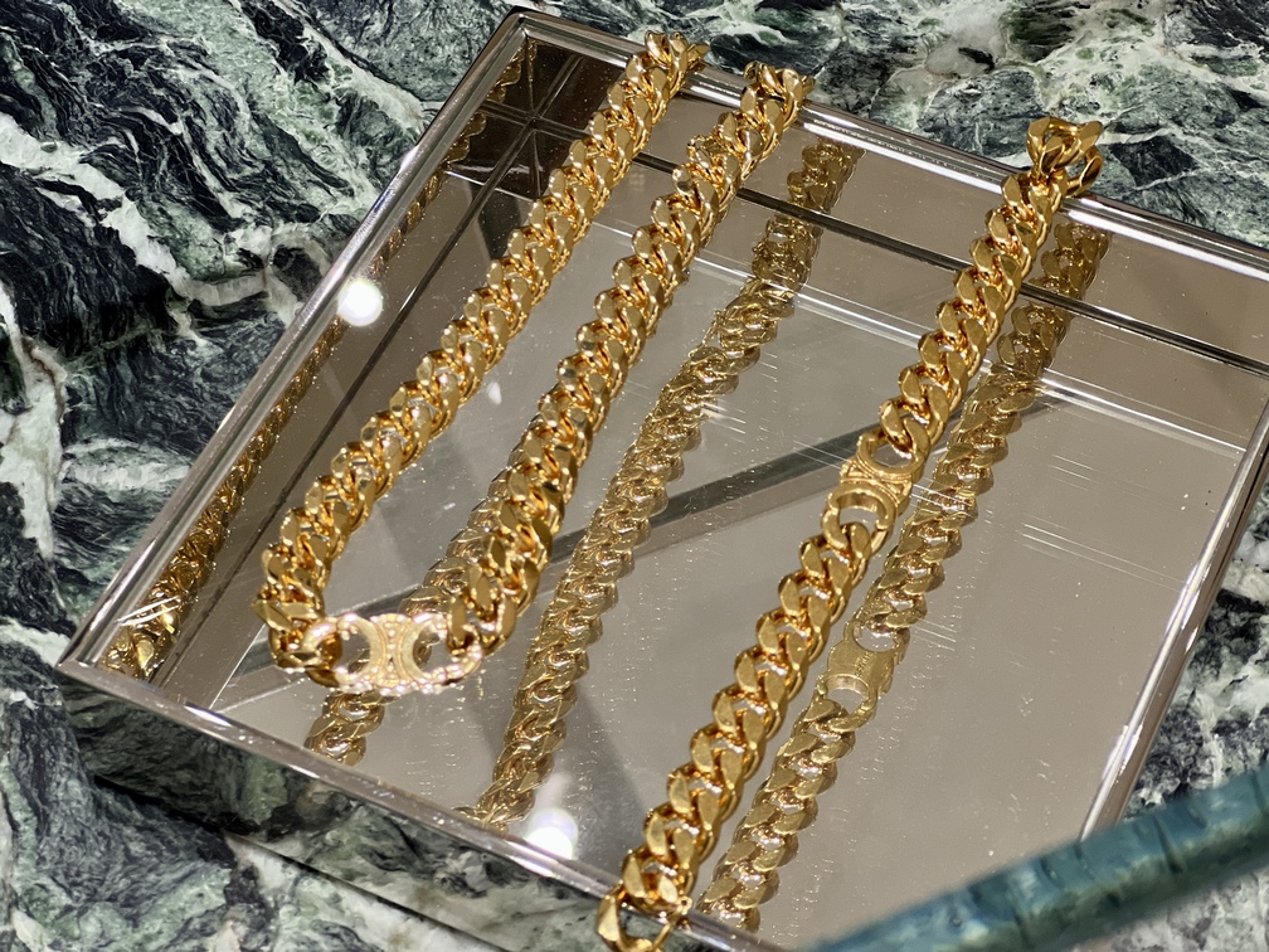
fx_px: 2823
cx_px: 634
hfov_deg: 25.3
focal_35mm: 77
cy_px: 476
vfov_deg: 19.1
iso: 125
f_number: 2.8
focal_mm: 9
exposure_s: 1/50
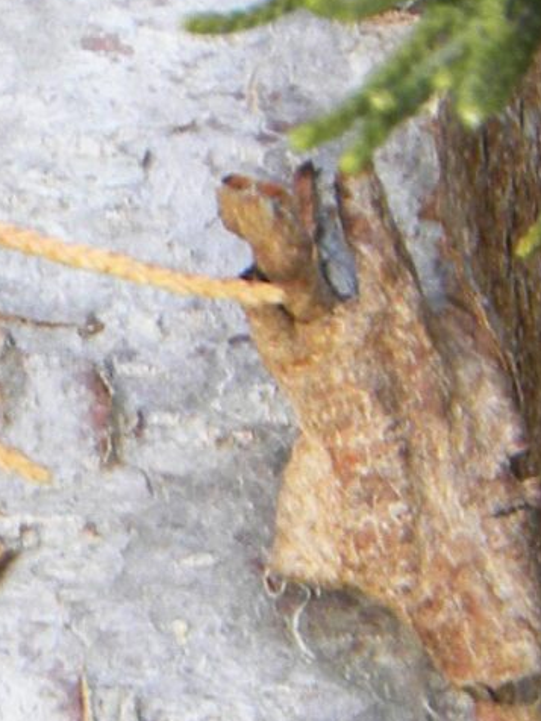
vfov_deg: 1.5
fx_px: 27673
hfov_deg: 1.1
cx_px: -58
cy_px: 1092
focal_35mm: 1328
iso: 119
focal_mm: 44
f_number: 4.5
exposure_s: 1/79.1
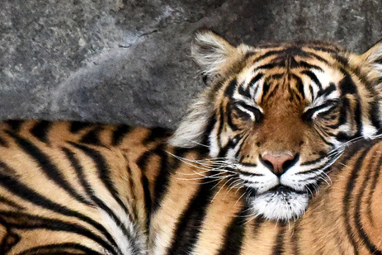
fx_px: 10019
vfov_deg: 1.5
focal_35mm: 944
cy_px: 201
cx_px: 353
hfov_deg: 2.2
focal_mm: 270
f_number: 8
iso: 8000
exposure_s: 1/2000
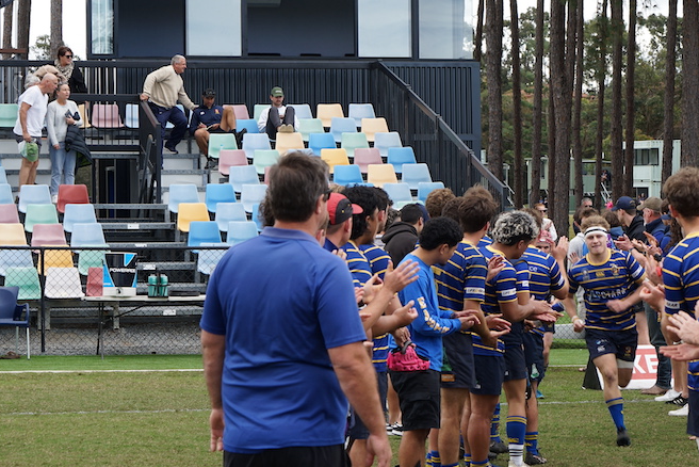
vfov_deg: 10.7
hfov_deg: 15.9
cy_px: 171
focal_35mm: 128
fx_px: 2486
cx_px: 570
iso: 200
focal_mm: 70
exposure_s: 1/160
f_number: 8
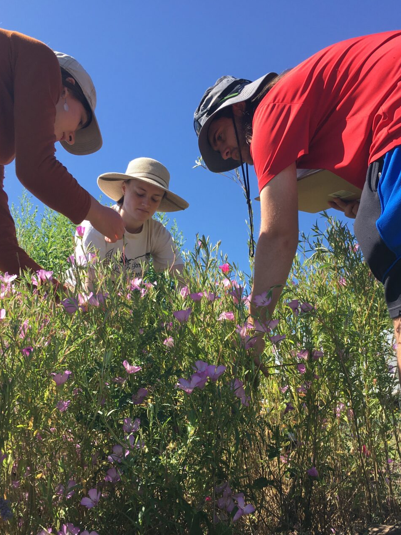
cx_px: 223
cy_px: 321
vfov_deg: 52.3
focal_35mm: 35
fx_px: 541
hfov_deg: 40.6
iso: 25
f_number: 2.2
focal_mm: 4.15
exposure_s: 1/769
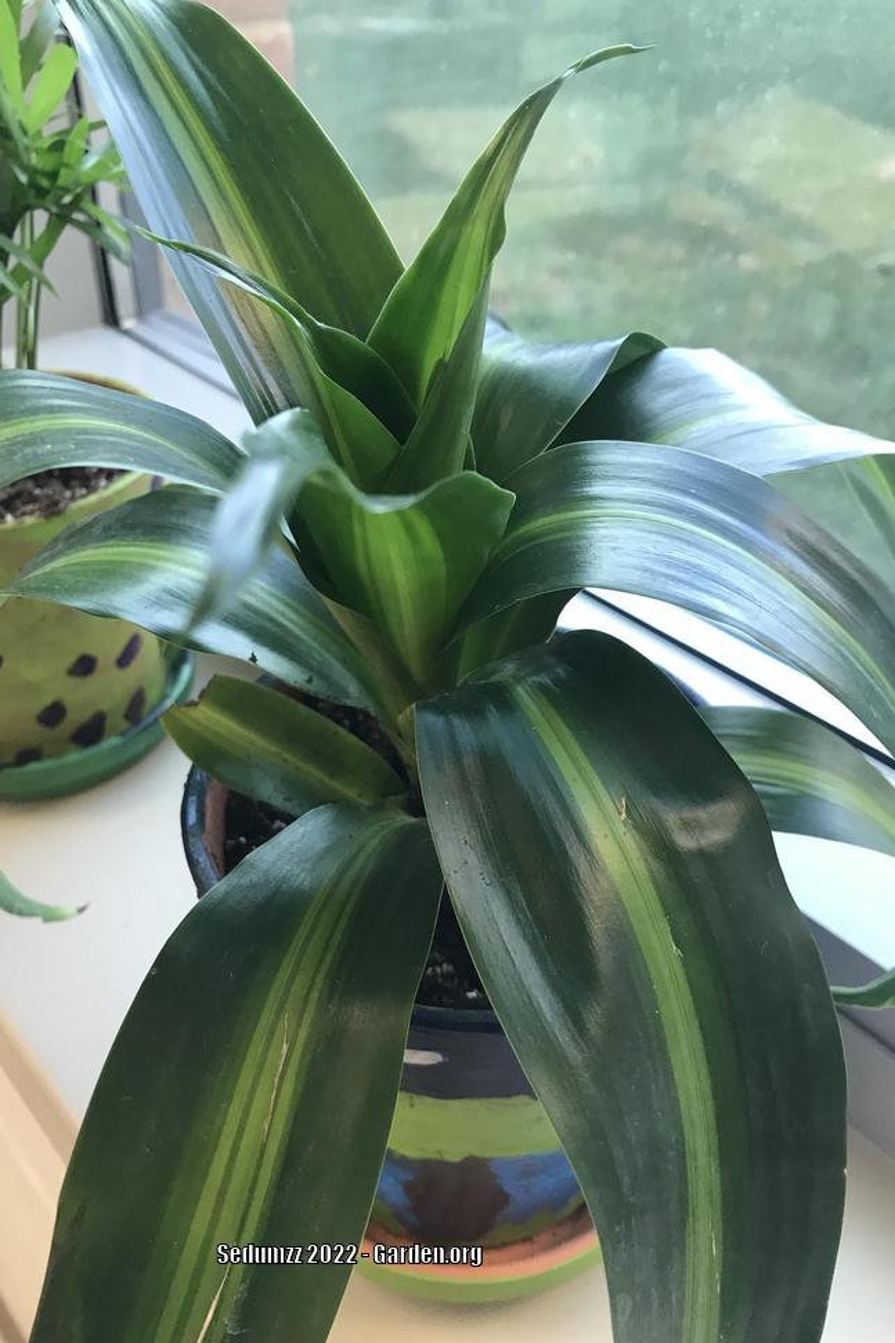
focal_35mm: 30
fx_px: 1119
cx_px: 409
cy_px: 661
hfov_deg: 43.6
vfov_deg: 61.9
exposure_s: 1/30
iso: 25
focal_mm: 3.99
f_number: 1.8
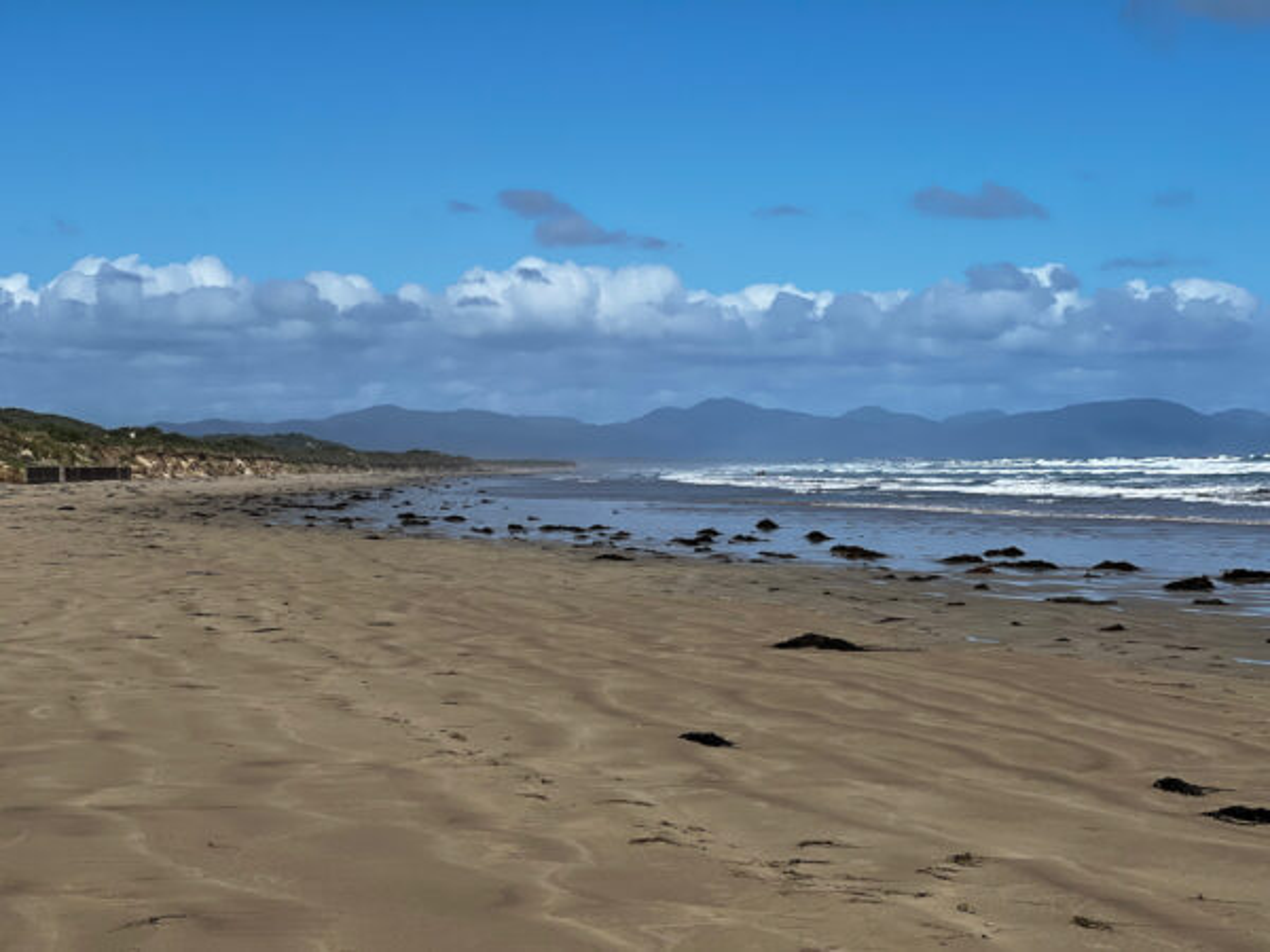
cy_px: 476
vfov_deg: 19.1
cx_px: 635
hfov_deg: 25.3
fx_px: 2825
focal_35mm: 77
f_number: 2.8
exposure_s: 1/1429
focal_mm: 9
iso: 32
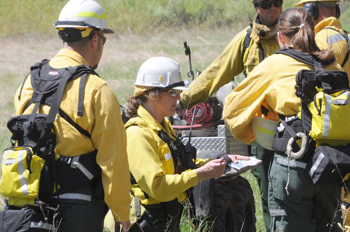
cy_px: 106
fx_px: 2349
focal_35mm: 242
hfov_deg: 8.5
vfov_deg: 5.7
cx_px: 208
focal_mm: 110
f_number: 11
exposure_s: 1/250
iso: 200
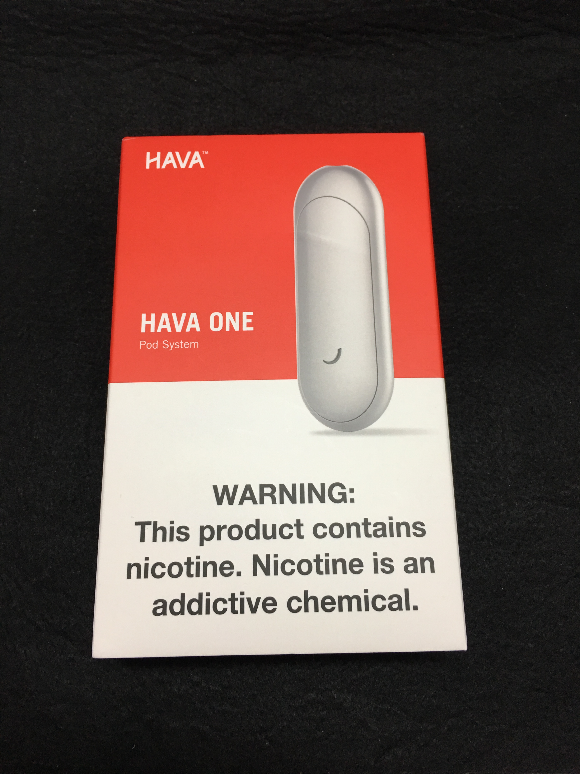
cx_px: 290
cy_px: 387
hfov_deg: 48.2
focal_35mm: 29
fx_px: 648
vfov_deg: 61.7
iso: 50
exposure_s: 1/17
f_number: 2.2
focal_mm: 4.15
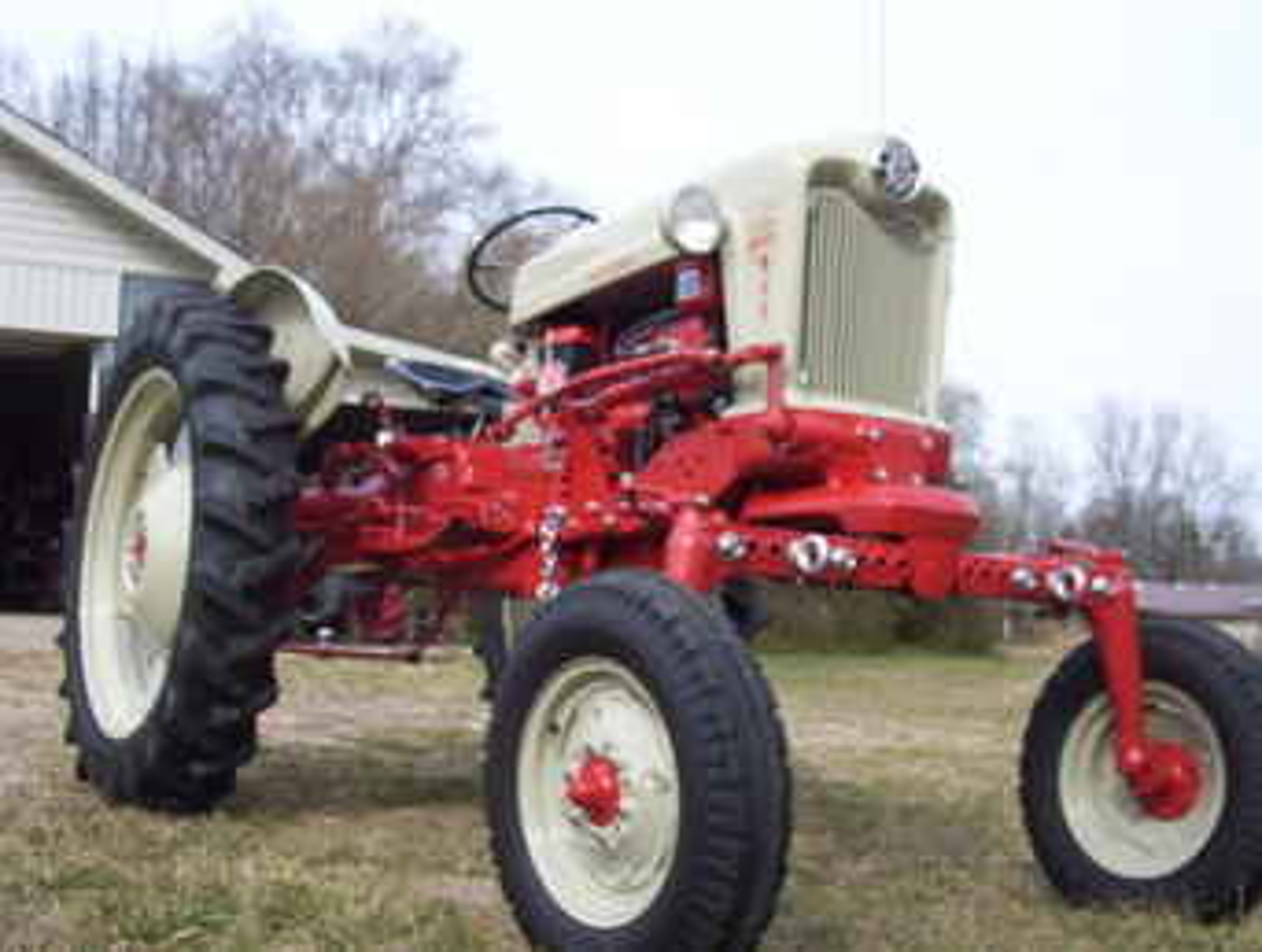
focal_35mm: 39
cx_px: 631
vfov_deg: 36.9
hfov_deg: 47.8
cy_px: 476
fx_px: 1425
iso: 100
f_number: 4.5
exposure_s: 1/315
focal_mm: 6
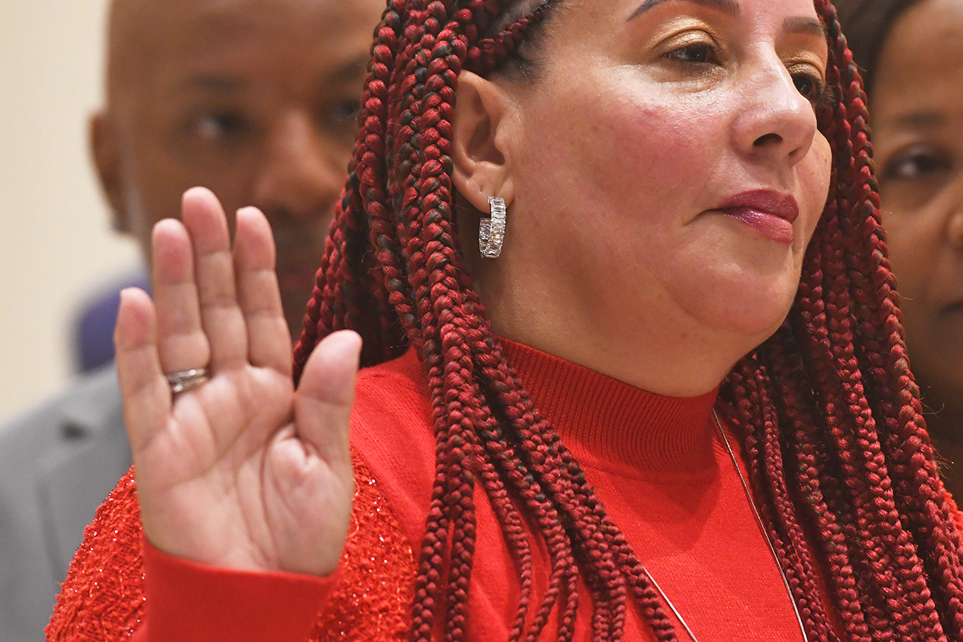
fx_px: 7970
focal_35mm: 298
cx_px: 631
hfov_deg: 6.9
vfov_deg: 4.6
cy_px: 222
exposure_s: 1/80
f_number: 5
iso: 1600
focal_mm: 200
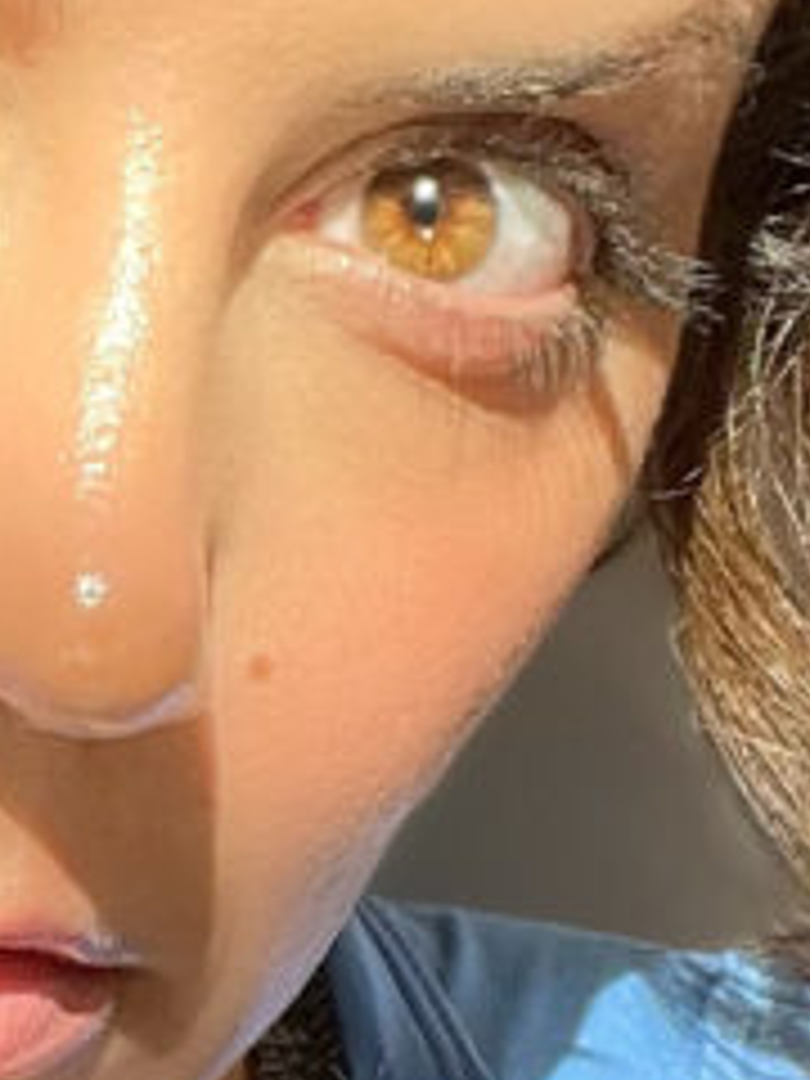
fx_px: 3994
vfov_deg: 15.3
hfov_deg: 11.4
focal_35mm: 128
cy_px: 284
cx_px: -90
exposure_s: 1/320
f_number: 2.2
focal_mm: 2.71
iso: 32
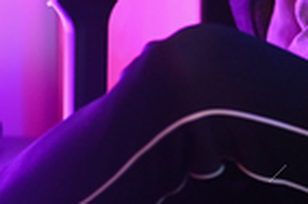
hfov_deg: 9.7
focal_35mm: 208
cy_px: -203
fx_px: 1776
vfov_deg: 6.4
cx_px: 419
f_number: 1.8
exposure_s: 1/100
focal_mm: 50
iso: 500
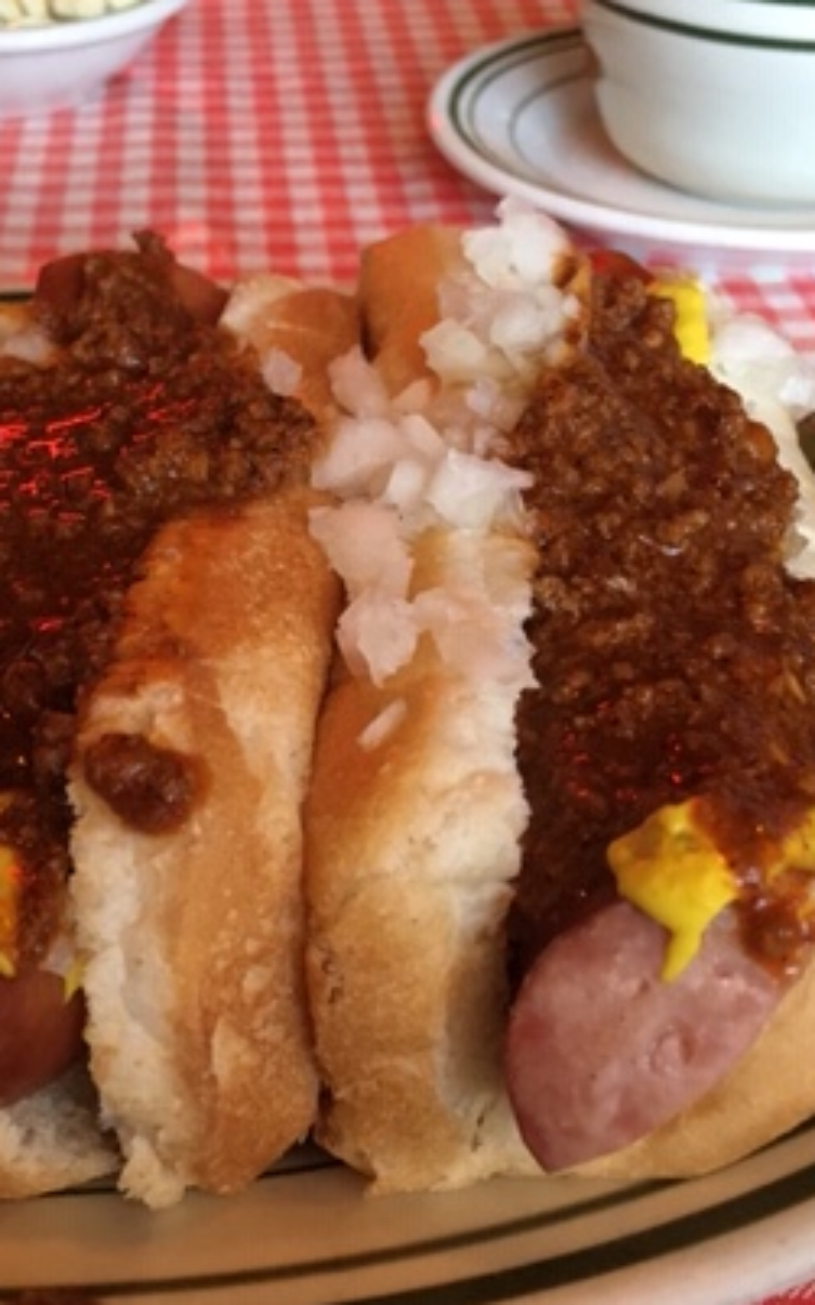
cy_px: 555
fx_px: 1743
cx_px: 81
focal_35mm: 49
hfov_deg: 25.5
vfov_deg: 41.0
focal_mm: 4.15
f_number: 2.2
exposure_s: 1/30
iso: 160
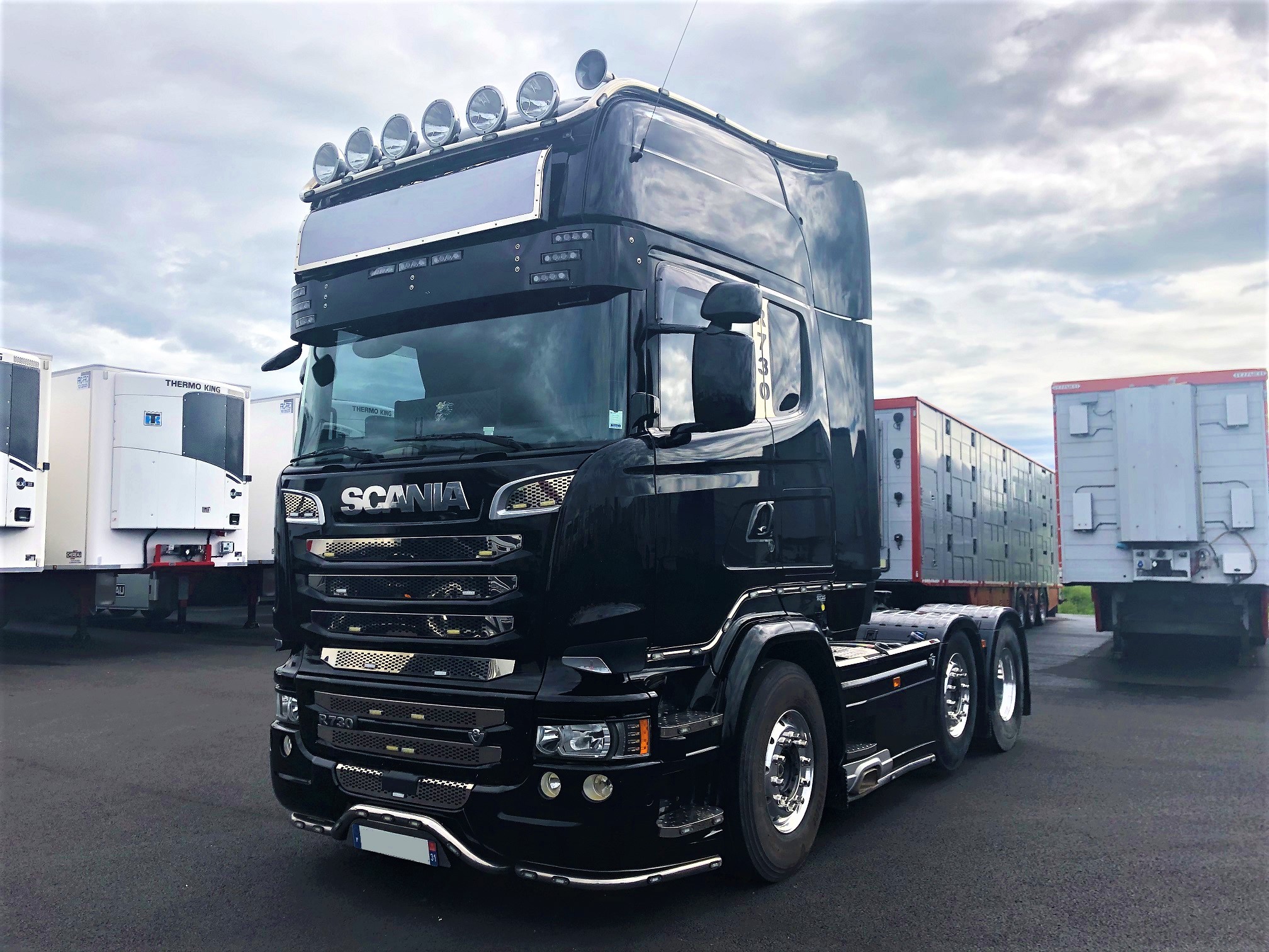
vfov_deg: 49.7
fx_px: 1026
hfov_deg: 63.4
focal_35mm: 28
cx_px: 634
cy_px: 476
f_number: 1.8
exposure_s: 1/2183
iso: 20
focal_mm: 4
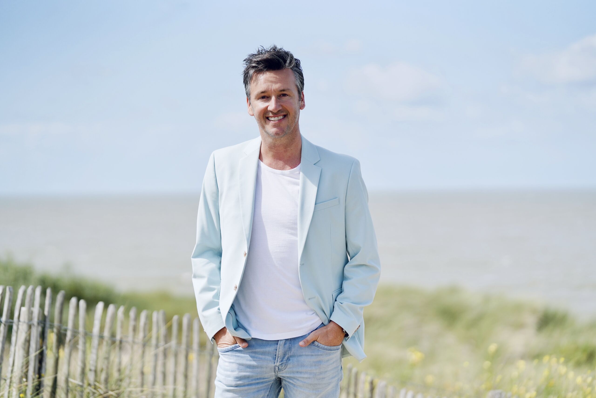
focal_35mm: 130
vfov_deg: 10.6
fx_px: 2153
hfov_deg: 15.8
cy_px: 199
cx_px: 298
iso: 320
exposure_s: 1/6400
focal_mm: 130
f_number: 3.2
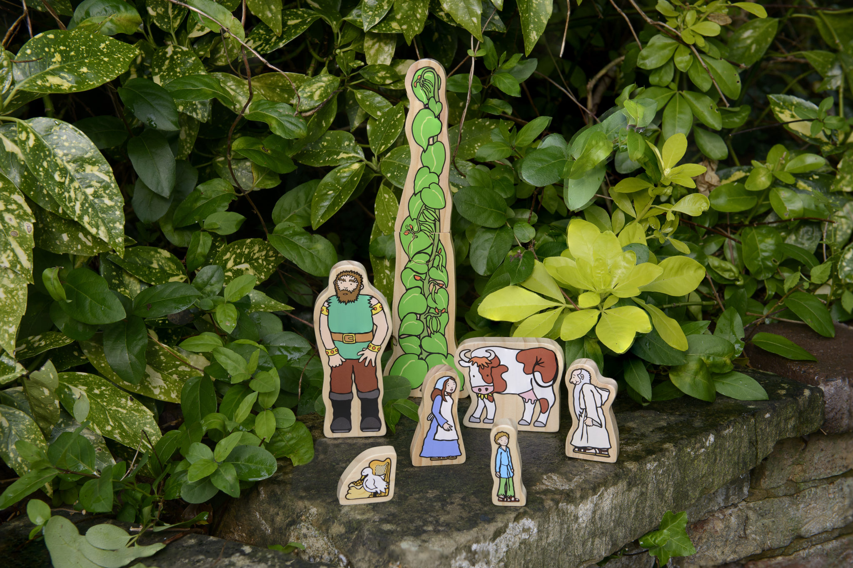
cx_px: 426
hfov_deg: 36.2
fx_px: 1303
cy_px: 284
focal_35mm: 55
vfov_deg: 24.6
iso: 400
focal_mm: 55
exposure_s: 1/100
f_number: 6.3
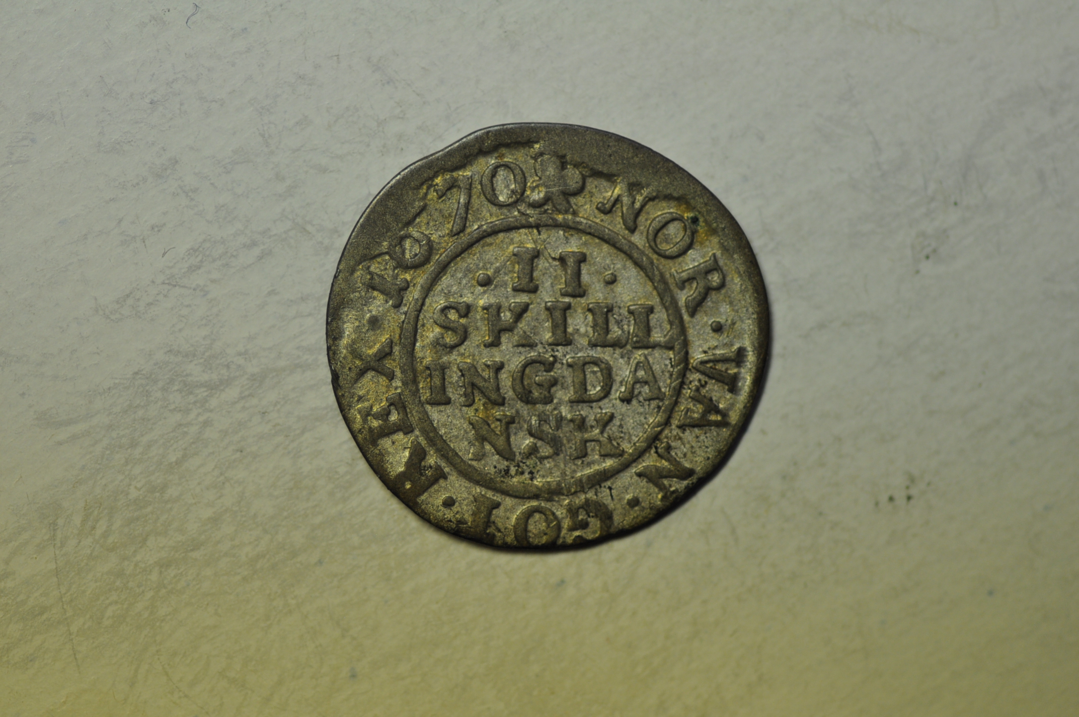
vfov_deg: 15.2
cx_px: 540
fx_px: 2694
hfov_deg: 22.6
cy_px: 358
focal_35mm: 90
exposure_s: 1/250
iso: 400
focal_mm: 60
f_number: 4
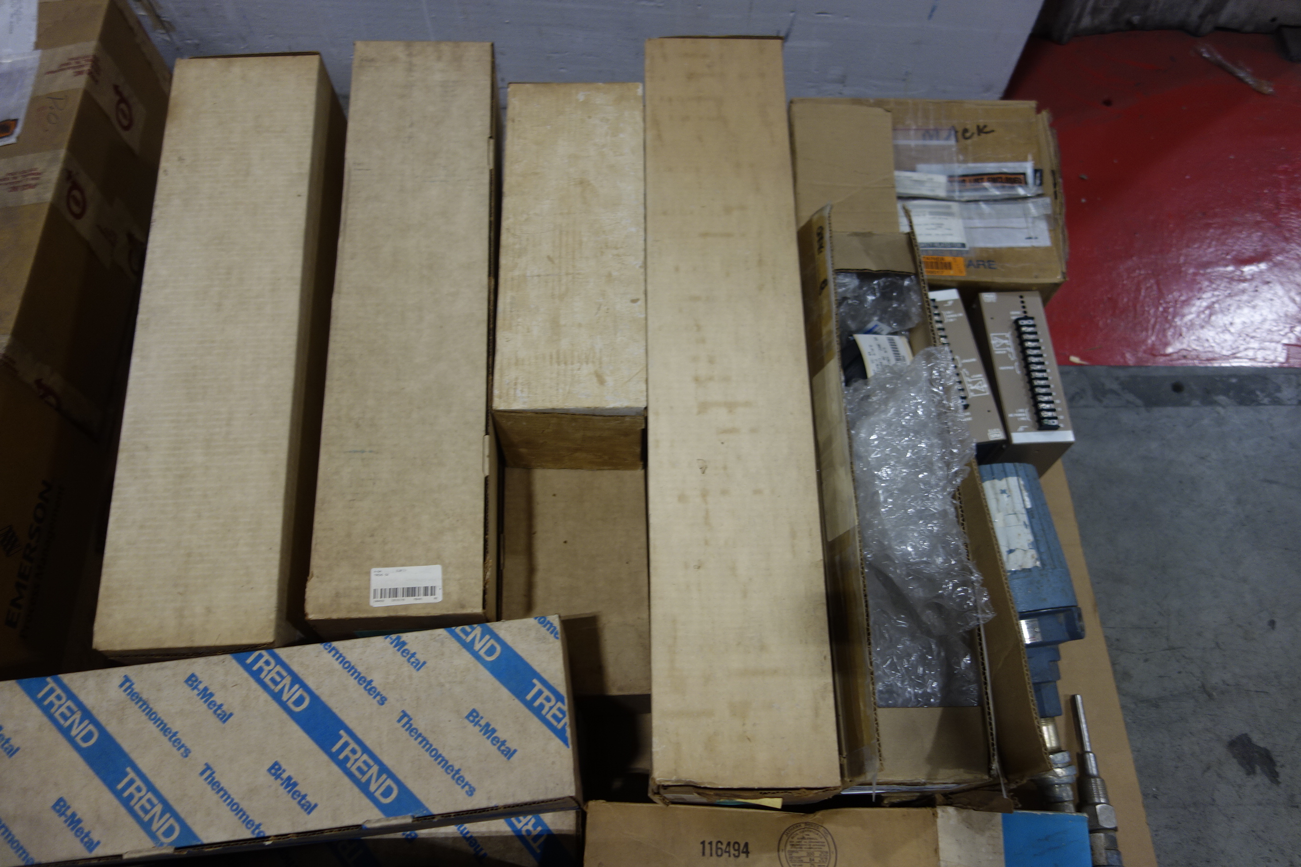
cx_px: 650
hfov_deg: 65.5
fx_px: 1012
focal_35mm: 28
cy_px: 434
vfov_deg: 46.4
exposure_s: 1/60
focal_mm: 10.4
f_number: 1.8
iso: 125
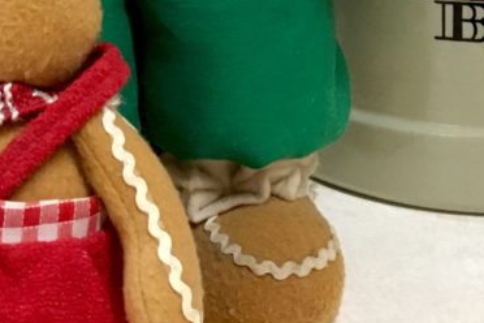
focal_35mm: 94
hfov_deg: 21.6
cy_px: -206
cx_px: 172
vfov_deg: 13.4
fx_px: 1264
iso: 200
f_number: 2.2
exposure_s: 1/30
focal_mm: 4.15
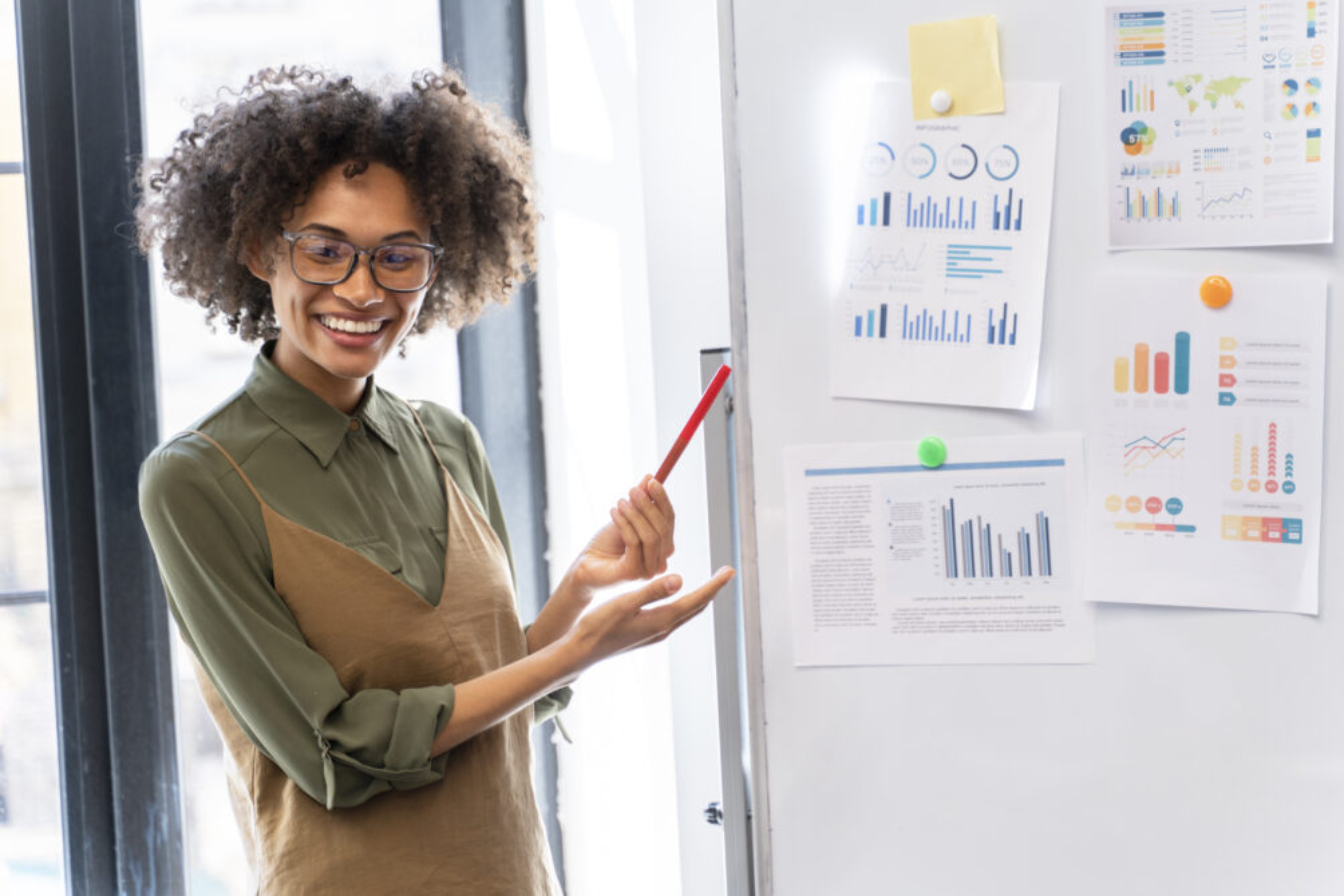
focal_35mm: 70
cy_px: 448
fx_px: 2614
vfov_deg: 19.5
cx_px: 672
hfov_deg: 28.8
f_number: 2.8
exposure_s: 1/160
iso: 200
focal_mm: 70
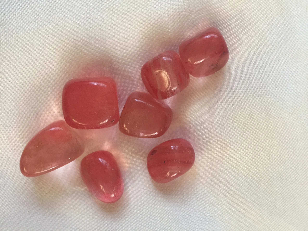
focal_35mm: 29
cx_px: 154
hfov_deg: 61.7
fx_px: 258
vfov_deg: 48.2
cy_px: 116
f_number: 2.2
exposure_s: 1/33
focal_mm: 4.15
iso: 200
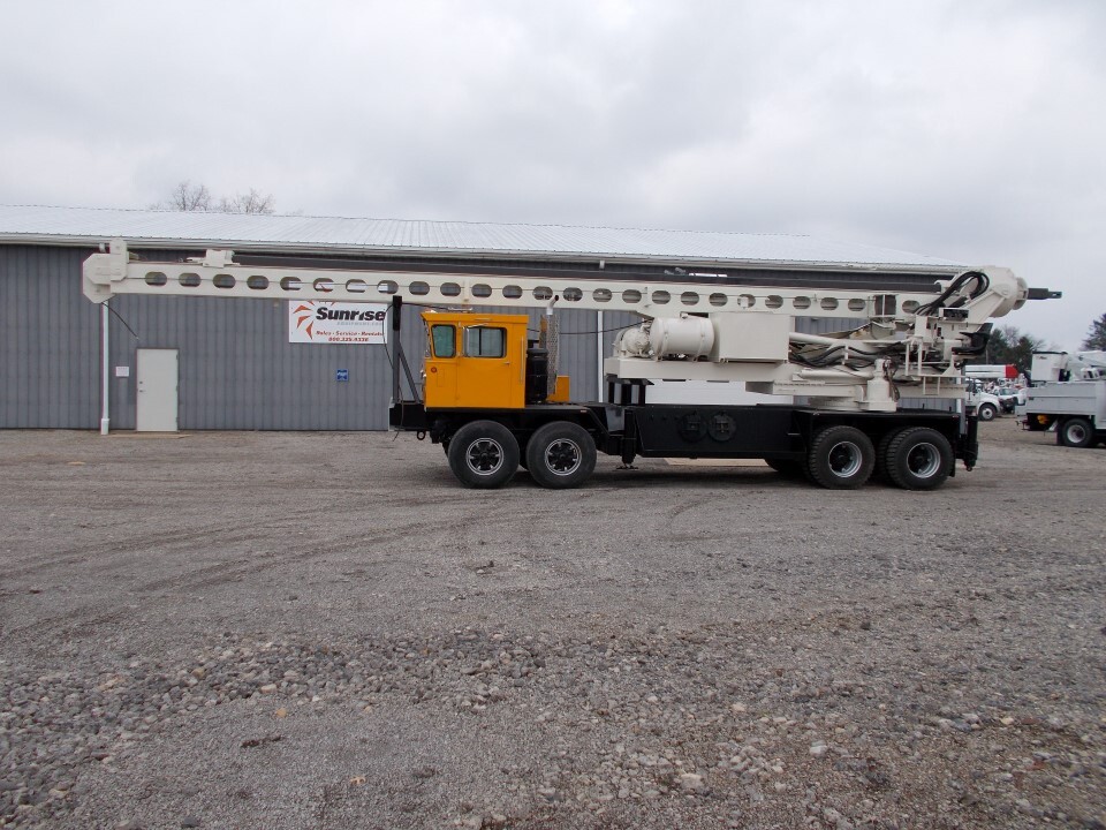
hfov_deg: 60.0
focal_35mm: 30
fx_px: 959
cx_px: 553
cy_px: 415
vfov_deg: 46.8
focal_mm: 5.3
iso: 80
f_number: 3.4
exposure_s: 1/250
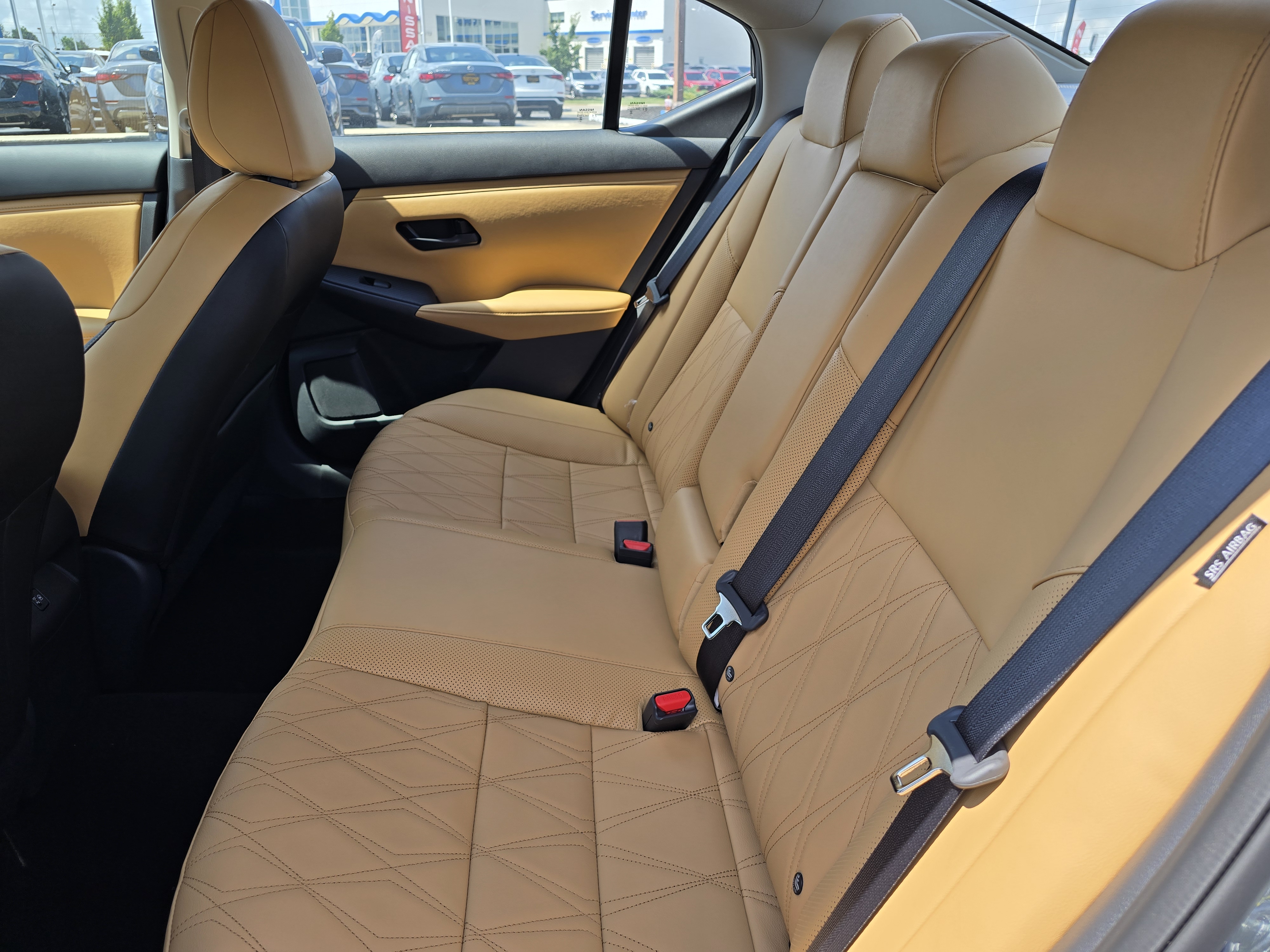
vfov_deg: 58.9
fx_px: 844
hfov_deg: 73.9
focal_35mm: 23
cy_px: 476
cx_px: 635
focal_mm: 6.3
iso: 12
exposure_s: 1/262
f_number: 1.7
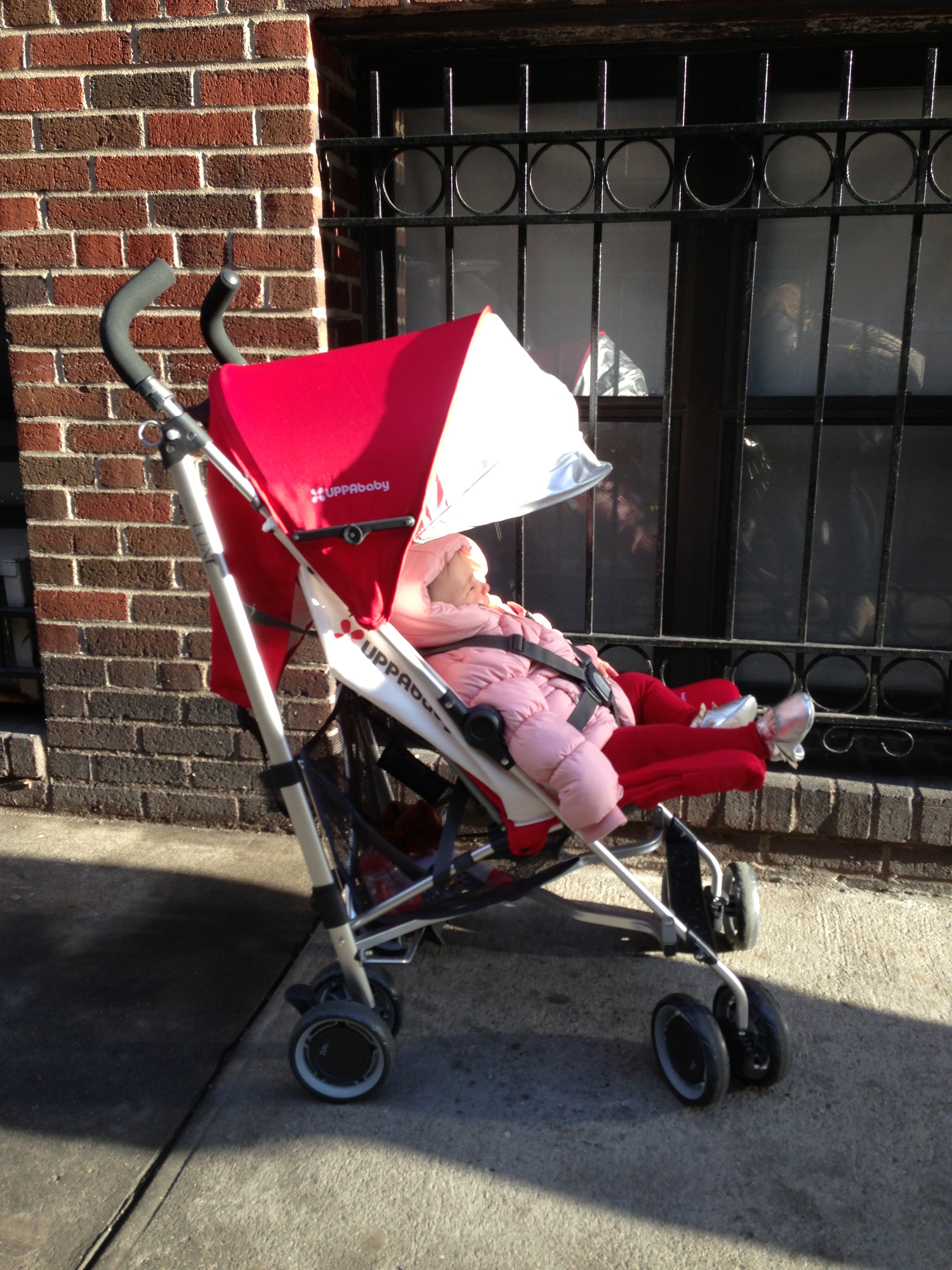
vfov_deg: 55.4
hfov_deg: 42.9
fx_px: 1210
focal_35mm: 33
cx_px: 476
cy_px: 635
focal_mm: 4.13
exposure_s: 1/189
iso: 50
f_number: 2.4
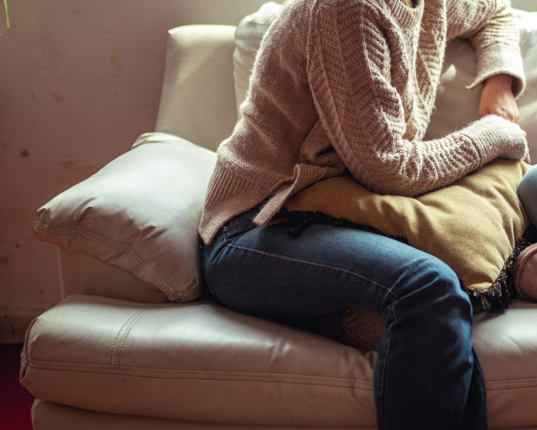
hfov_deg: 24.4
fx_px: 1192
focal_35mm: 75
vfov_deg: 20.3
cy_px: 130
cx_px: 520
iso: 64
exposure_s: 1/320
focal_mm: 35
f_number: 1.4
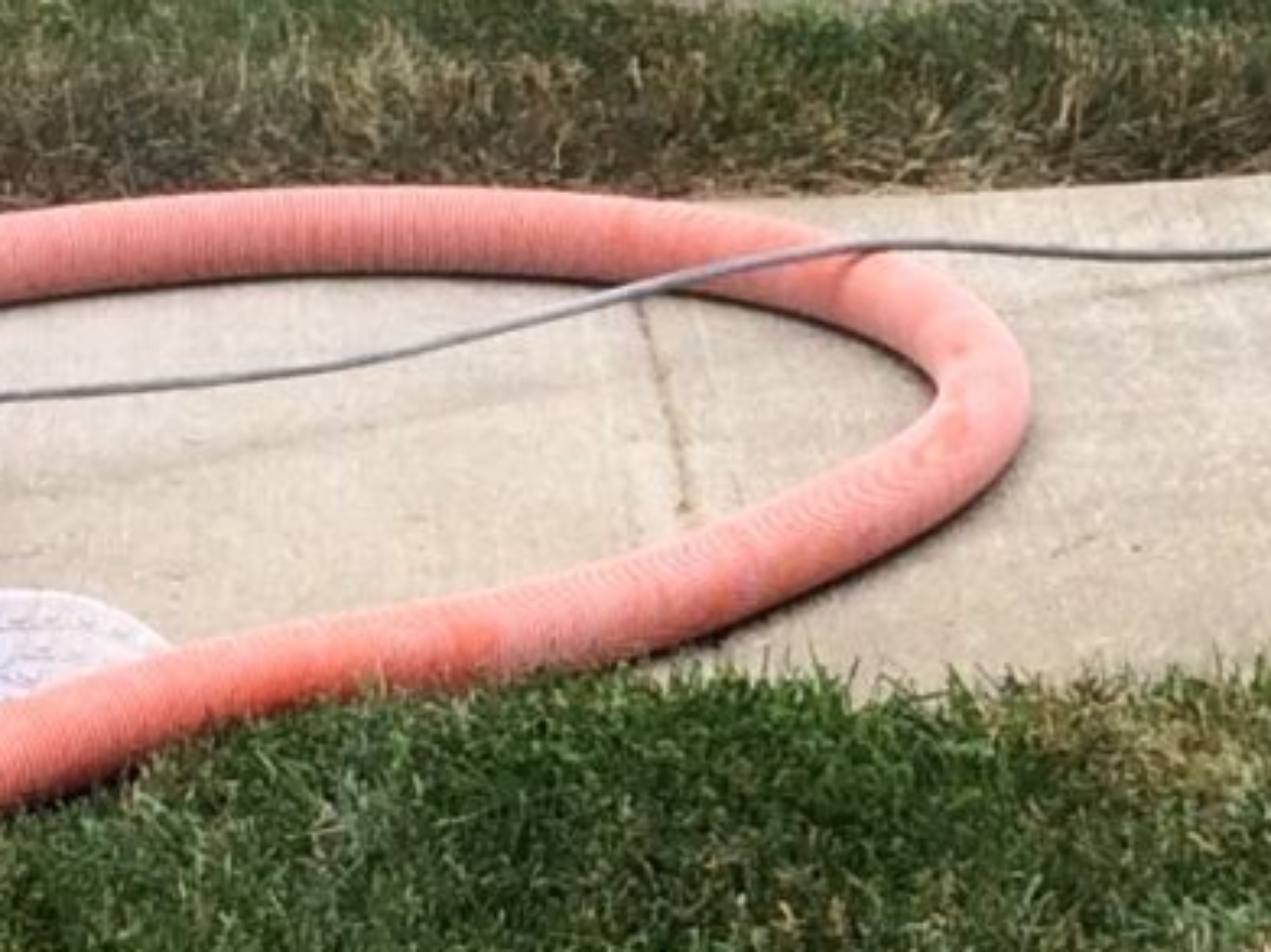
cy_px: 299
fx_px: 6974
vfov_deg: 7.8
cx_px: 1434
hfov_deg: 10.3
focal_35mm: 190
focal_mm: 4.15
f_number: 2.2
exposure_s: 1/912
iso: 32
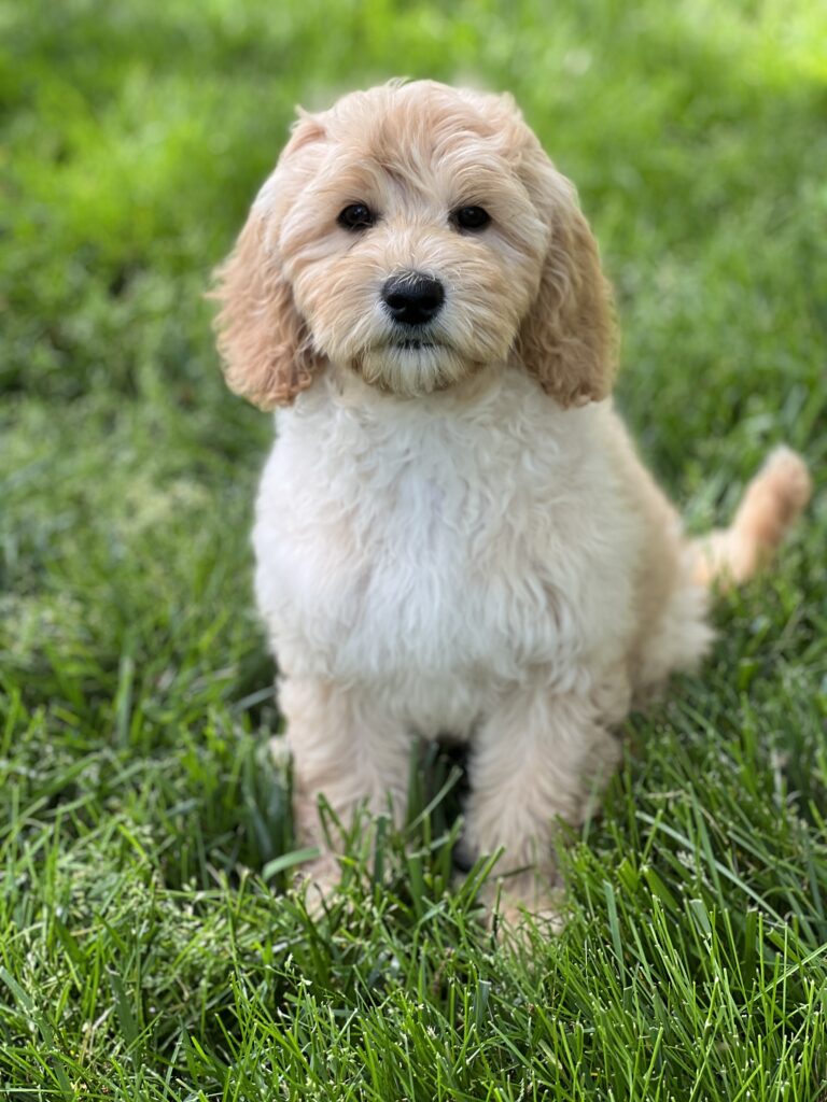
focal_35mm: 77
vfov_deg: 25.3
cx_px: 414
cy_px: 551
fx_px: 2453
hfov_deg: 19.1
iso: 50
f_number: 2.8
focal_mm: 9
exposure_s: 1/121
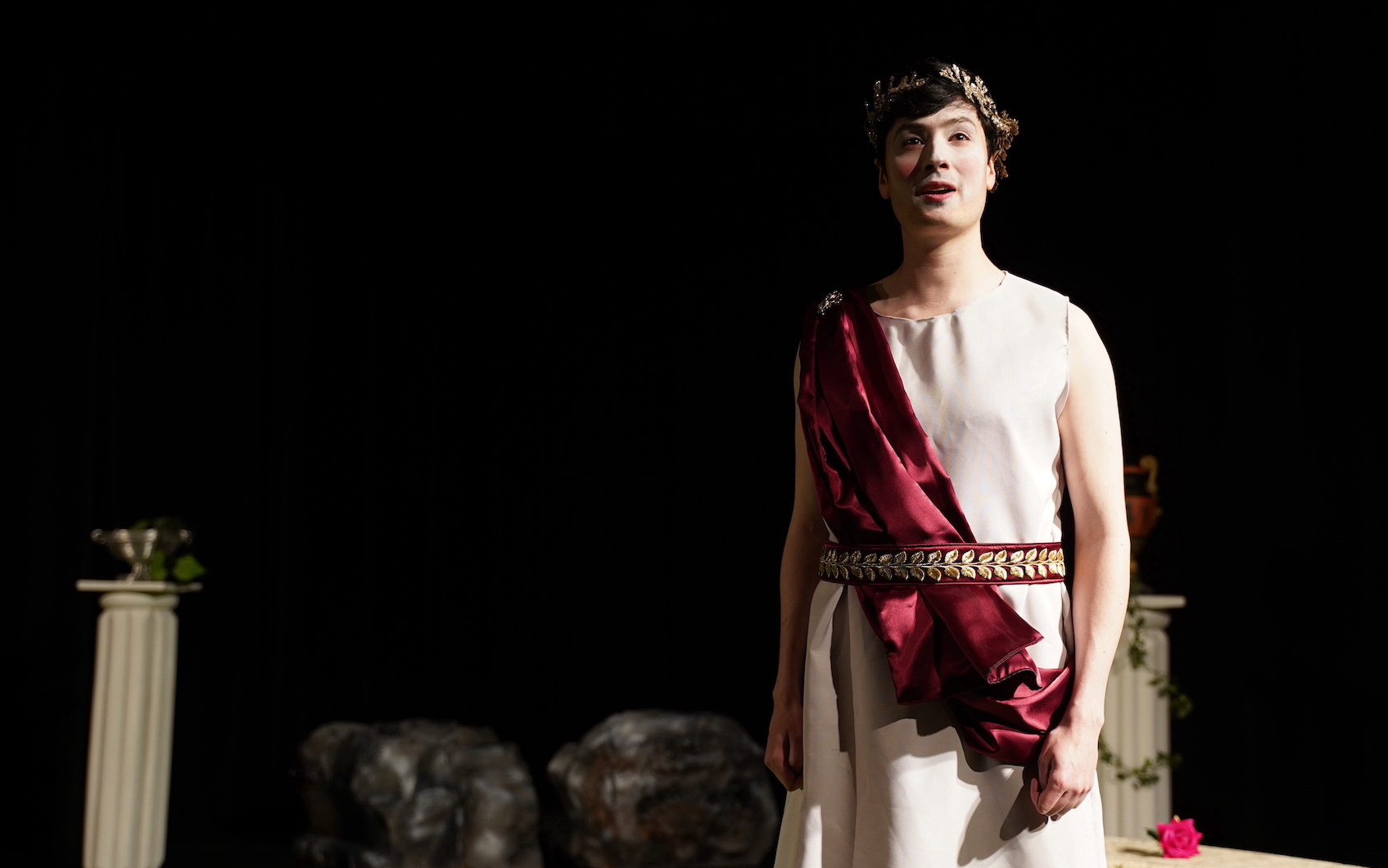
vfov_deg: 26.4
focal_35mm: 49
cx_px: 714
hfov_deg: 41.0
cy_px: 442
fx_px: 1854
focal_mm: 46
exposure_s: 1/125
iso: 800
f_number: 2.8
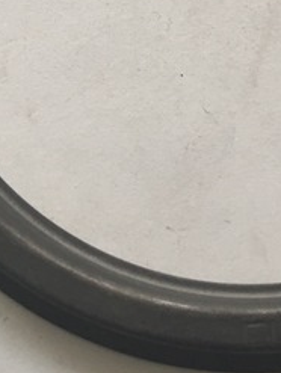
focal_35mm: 90
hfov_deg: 16.2
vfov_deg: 20.4
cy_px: -69
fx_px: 972
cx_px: 260
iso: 40
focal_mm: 4.15
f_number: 2.2
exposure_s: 1/30
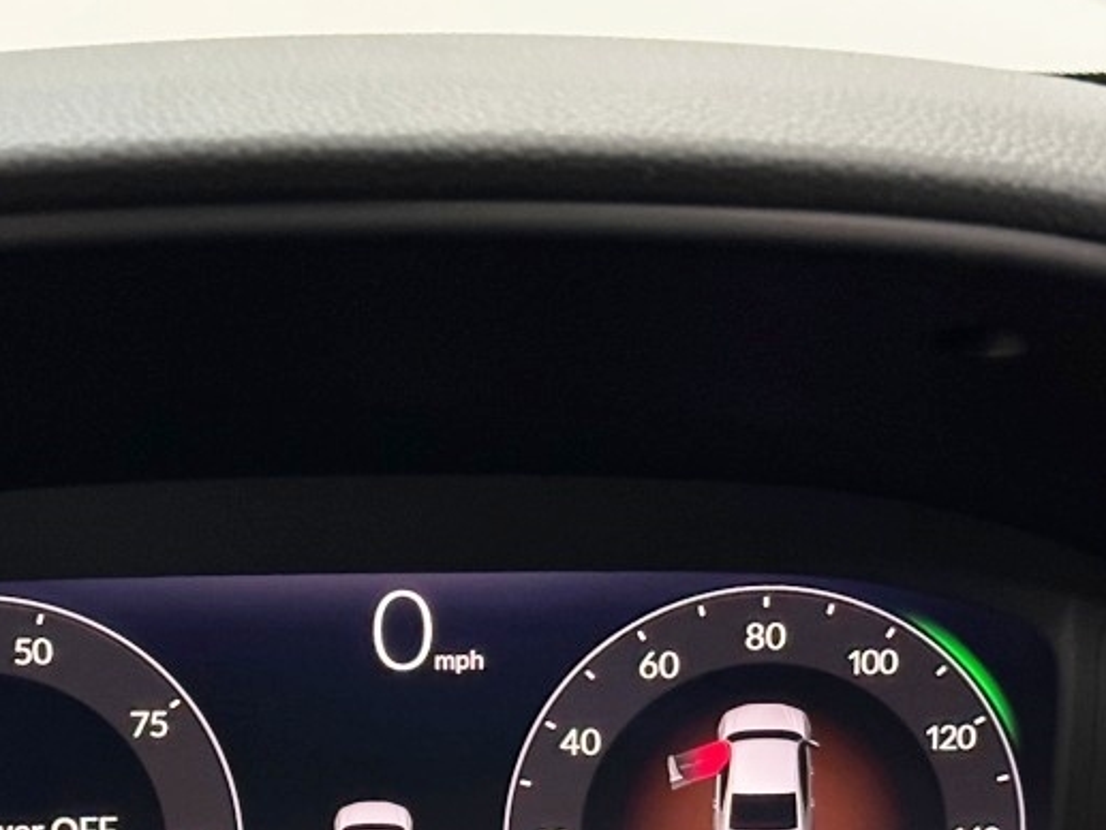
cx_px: 370
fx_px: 3036
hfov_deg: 20.6
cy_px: 779
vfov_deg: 15.4
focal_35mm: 95
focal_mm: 6.86
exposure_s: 1/24
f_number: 1.78
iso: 640
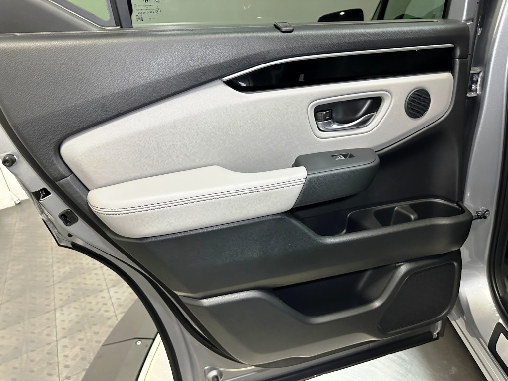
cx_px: 254
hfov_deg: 71.6
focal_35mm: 24
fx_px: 352
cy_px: 190
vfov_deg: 56.8
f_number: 1.78
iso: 640
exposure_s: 1/60
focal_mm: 6.86
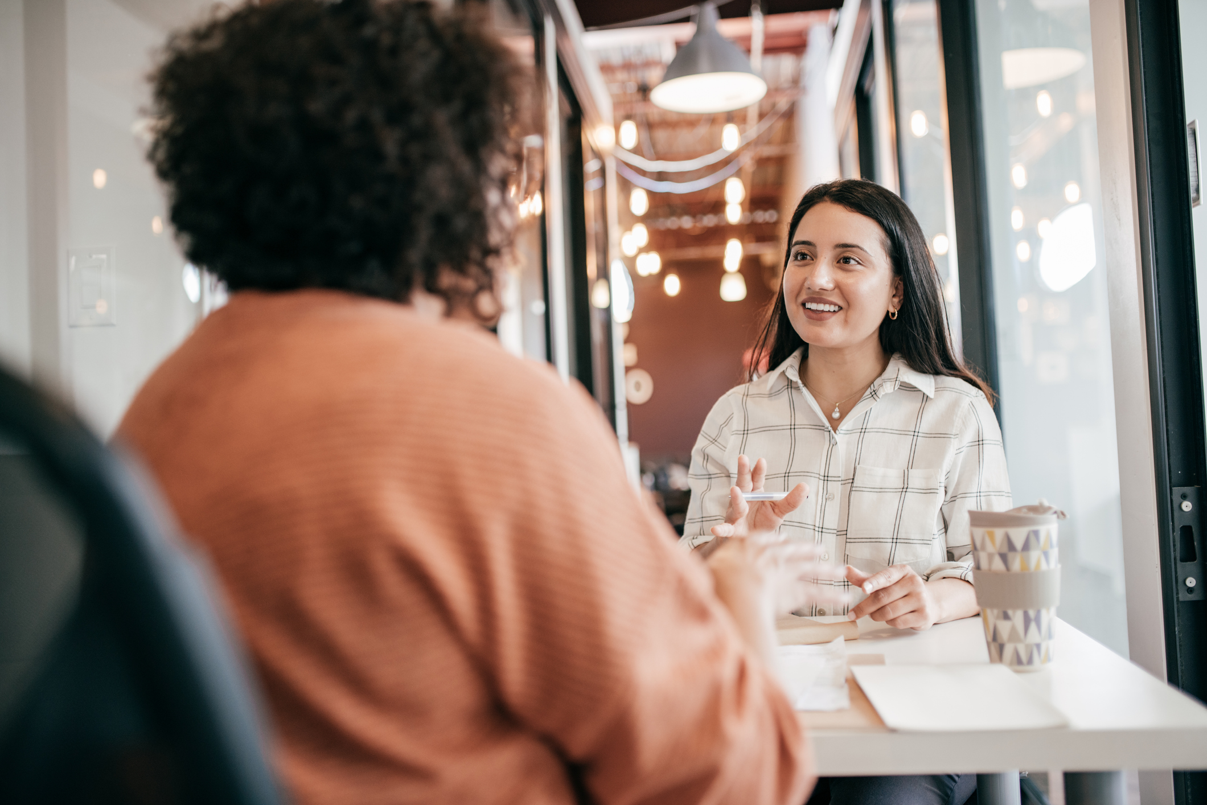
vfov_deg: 37.9
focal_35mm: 35
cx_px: 604
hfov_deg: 54.4
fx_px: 1174
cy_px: 402
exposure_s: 1/100
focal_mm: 35
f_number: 1.8
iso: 400
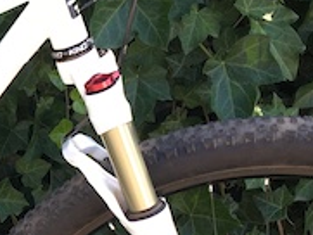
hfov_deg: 14.3
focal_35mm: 128
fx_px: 1158
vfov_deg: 11.4
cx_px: -164
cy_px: 254
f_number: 2.2
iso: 25
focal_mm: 4.15
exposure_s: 1/120
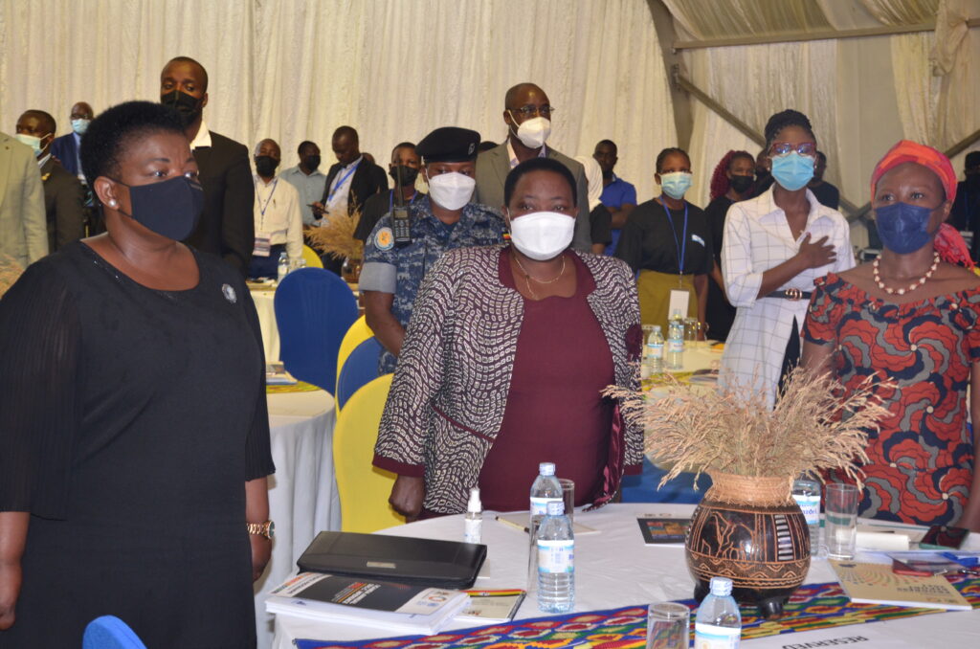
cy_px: 324
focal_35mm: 60
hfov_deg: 33.5
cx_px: 490
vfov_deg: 22.5
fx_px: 1630
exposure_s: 1/60
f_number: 4.5
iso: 800
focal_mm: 40
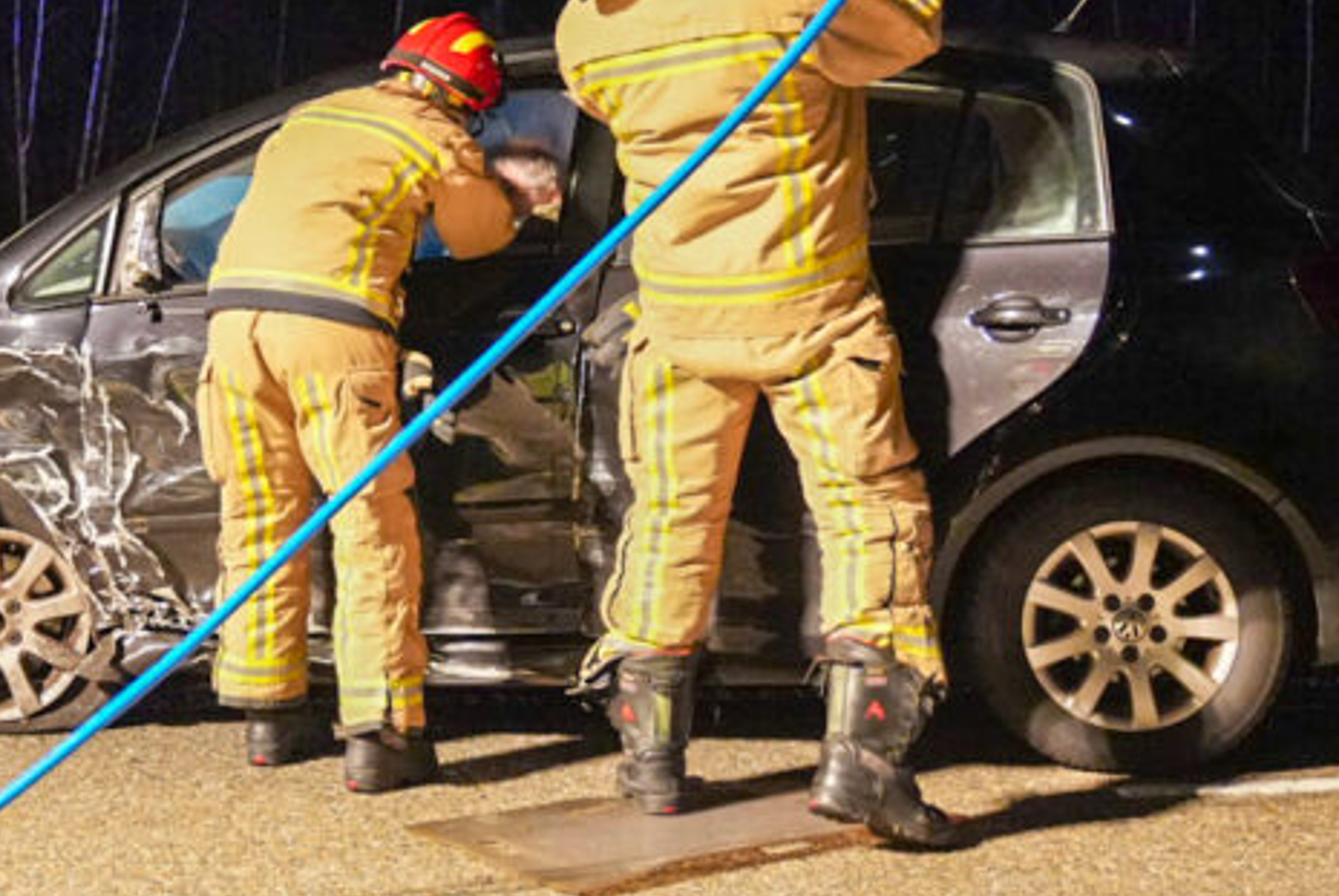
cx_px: 311
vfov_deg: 20.6
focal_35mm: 66
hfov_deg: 29.9
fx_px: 2457
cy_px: 285
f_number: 2.8
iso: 6400
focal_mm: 30
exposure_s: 1/50
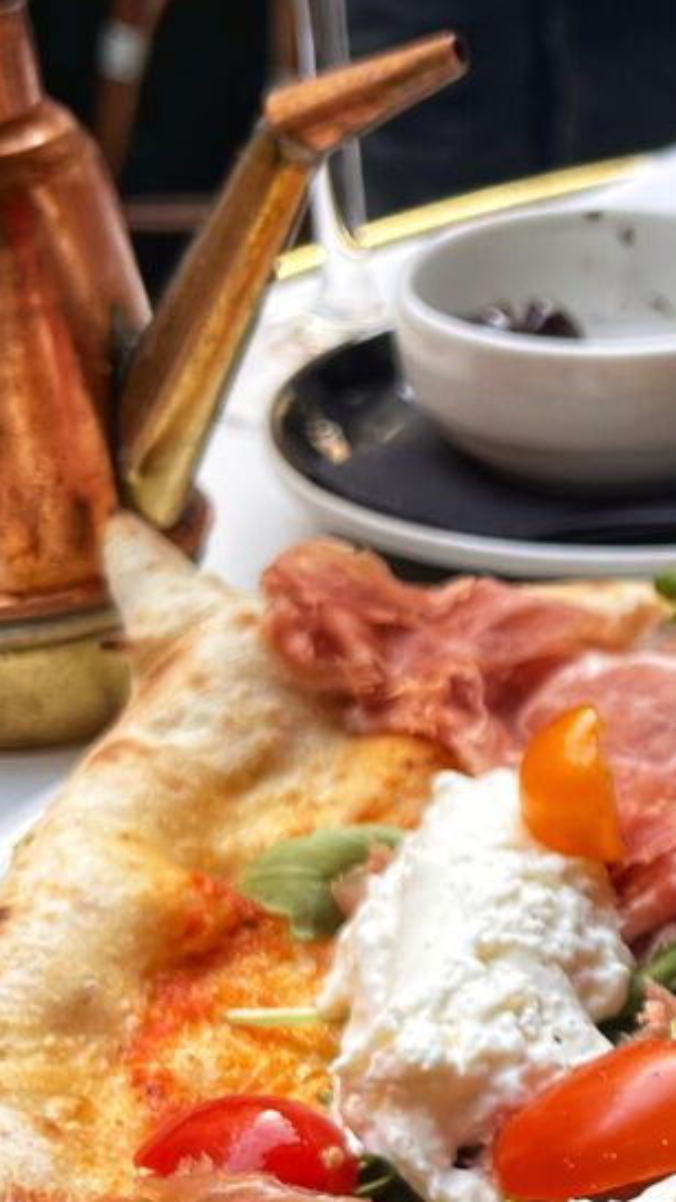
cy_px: 723
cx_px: 1094
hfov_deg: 13.9
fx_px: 2549
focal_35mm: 80
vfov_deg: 26.5
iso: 40
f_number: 1.6
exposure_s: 1/122
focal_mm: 5.1
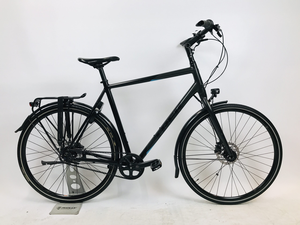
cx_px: 150
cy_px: 112
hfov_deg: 63.4
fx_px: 243
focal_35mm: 28
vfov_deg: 49.7
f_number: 1.8
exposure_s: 1/33
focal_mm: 3.99
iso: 20
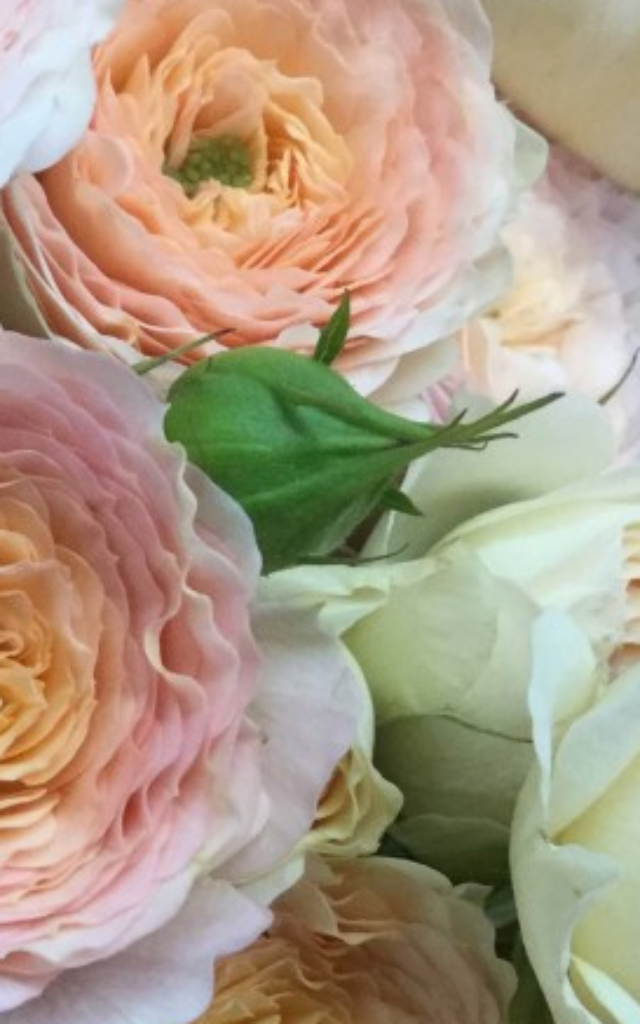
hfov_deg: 15.7
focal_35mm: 77
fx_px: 2150
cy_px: 628
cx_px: -291
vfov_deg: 26.7
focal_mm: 3.3
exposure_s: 1/30
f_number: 2.4
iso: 100
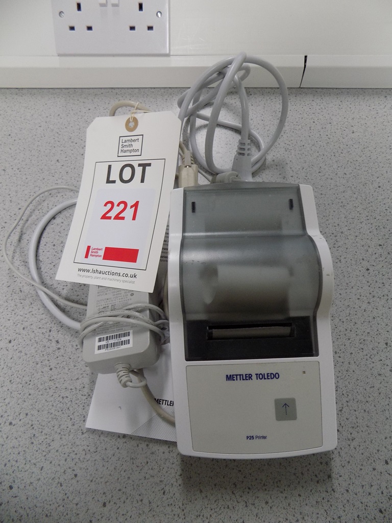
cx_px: 196
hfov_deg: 58.9
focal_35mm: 23
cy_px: 262
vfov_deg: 73.9
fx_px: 347
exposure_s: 1/30
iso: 160
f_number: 3.1
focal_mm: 4
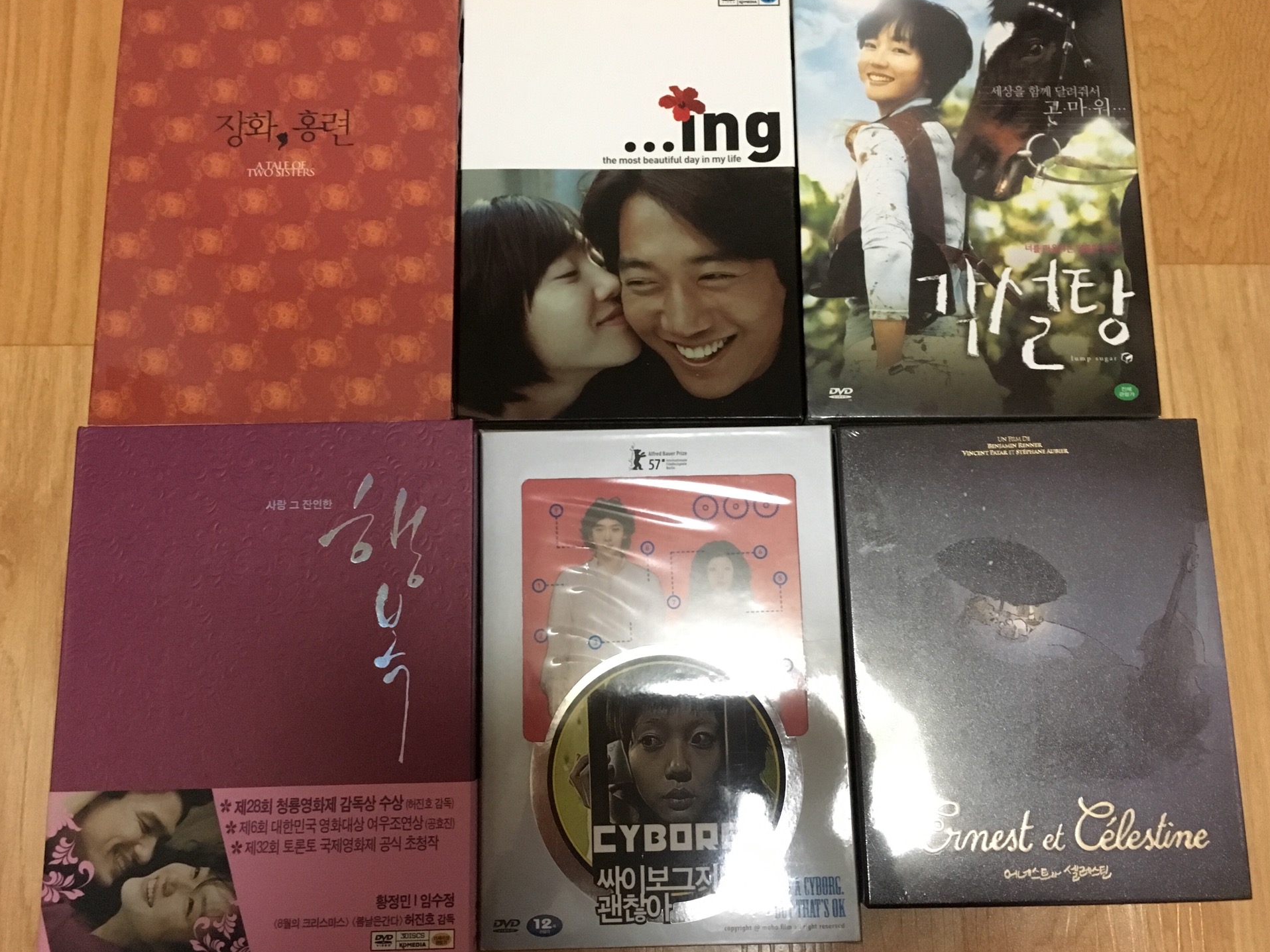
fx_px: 1137
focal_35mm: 31
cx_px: 632
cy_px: 479
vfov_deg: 45.4
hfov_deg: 58.4
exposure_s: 1/15
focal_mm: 4.15
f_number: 2.2
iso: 320
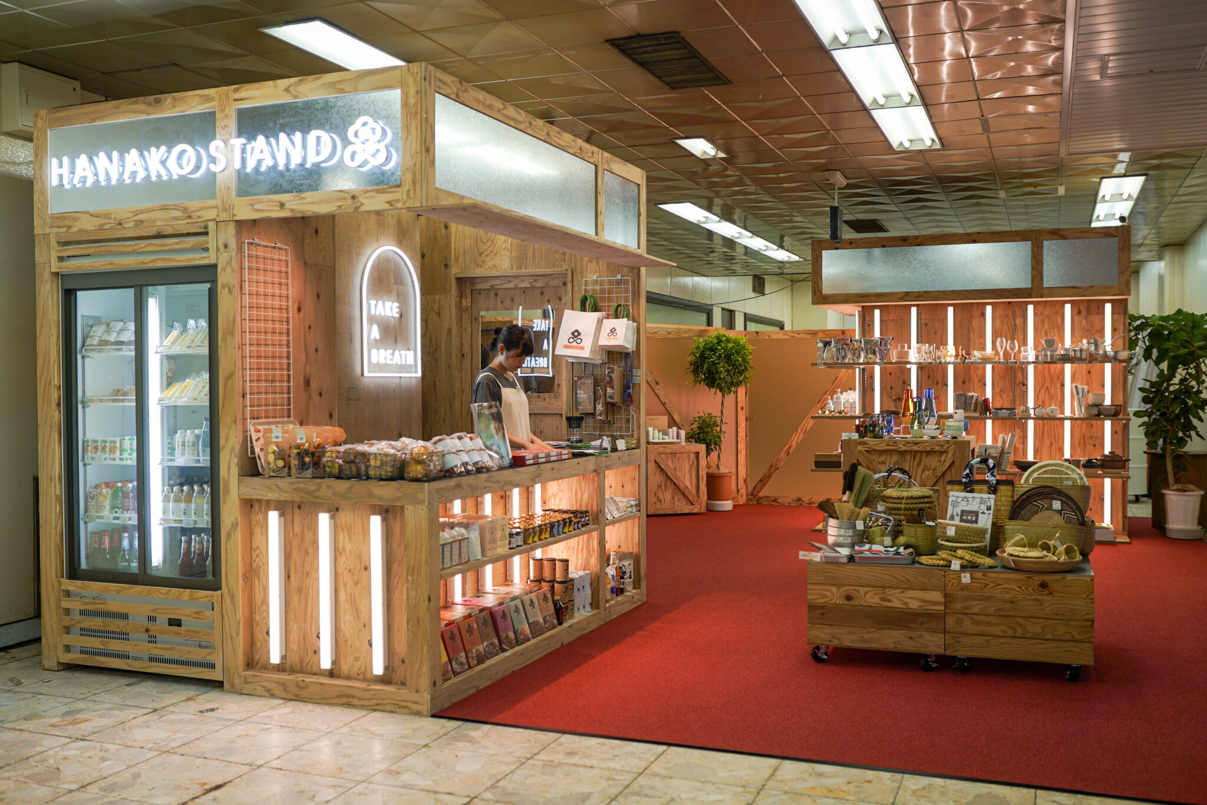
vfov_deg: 37.8
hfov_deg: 54.4
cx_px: 604
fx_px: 1173
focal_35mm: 35
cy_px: 402
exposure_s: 1/60
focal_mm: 35
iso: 160
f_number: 2.2
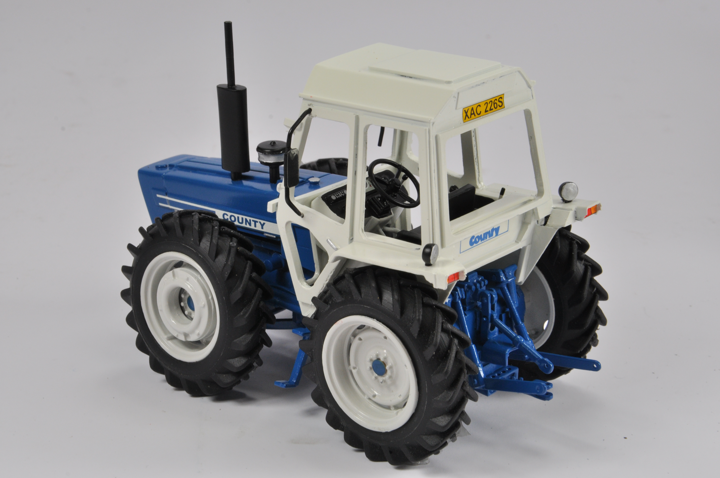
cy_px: 239
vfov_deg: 13.0
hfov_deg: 19.5
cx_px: 360
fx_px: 2097
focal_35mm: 105
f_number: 29
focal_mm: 70
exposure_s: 1/50
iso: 400
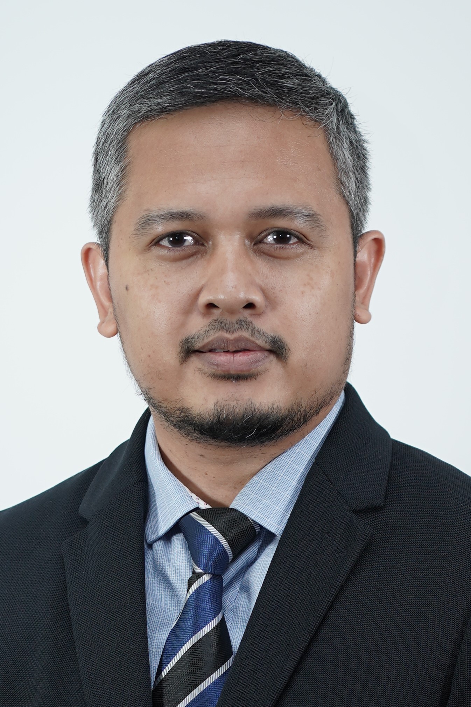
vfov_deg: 54.4
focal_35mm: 35
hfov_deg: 37.9
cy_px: 354
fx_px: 687
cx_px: 236
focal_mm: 35
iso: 200
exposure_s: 1/125
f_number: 2.8
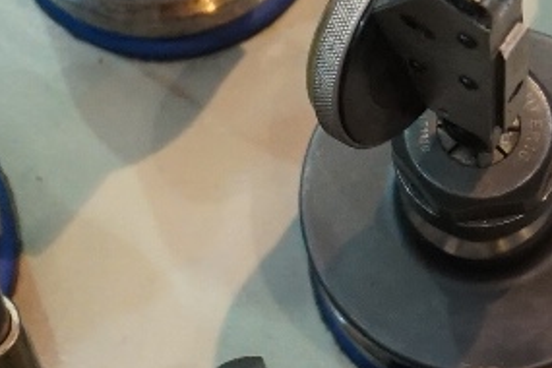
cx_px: 105
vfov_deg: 8.4
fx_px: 2499
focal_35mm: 163
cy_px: 83
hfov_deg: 12.5
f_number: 4
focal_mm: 16
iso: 1600
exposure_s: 1/60
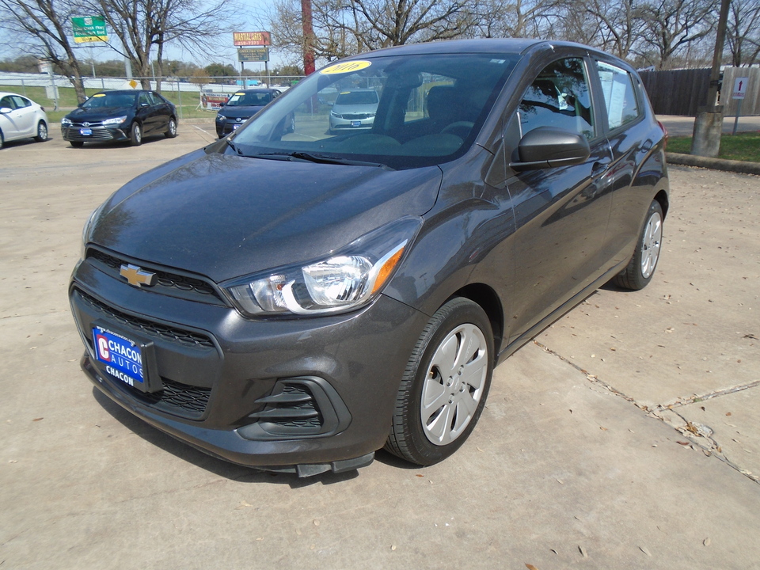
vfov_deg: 53.1
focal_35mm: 26
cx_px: 380
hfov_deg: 67.3
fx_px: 571
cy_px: 285
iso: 100
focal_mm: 4.6
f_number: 3.2
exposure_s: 1/800
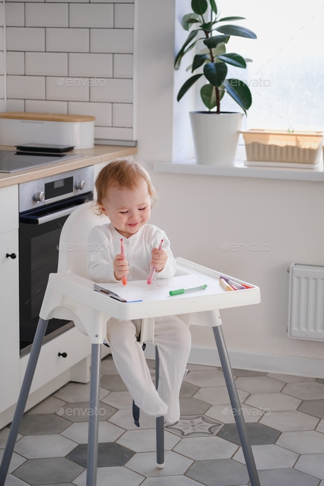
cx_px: 162
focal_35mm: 75
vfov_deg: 27.0
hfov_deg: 18.2
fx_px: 1012
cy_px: 243
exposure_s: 1/160
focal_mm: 50
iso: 200
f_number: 4
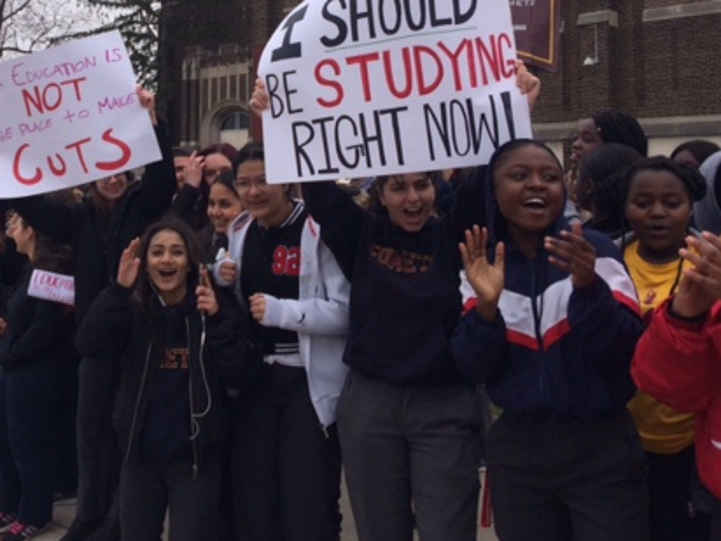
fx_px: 937
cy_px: 131
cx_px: 198
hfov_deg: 41.1
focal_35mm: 45
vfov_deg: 31.6
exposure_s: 1/2053
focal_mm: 4.15
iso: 32
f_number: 2.2
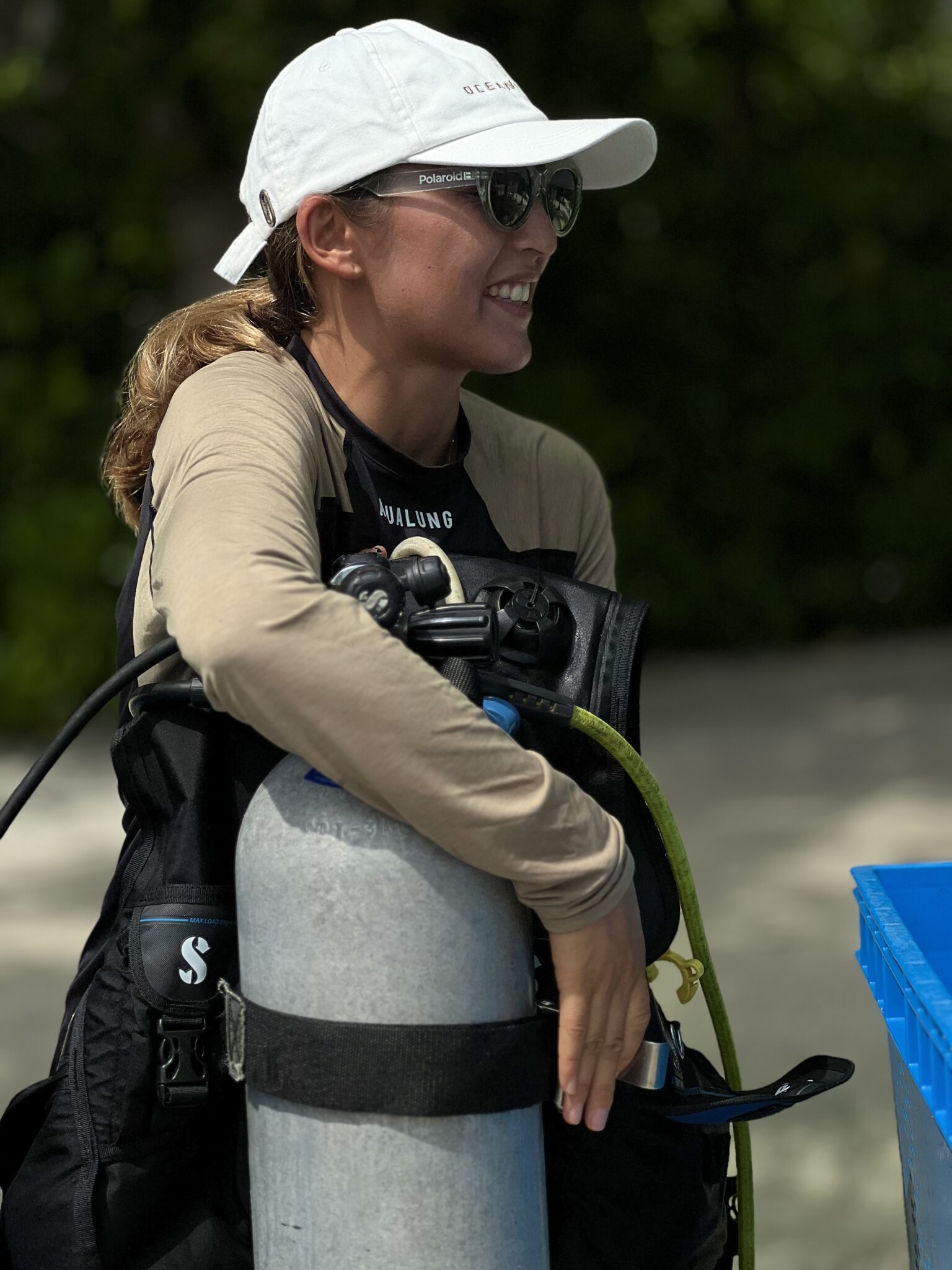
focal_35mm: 77
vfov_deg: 25.3
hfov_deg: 19.1
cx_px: 476
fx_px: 2824
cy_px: 635
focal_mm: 9
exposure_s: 1/3040
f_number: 2.8
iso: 32
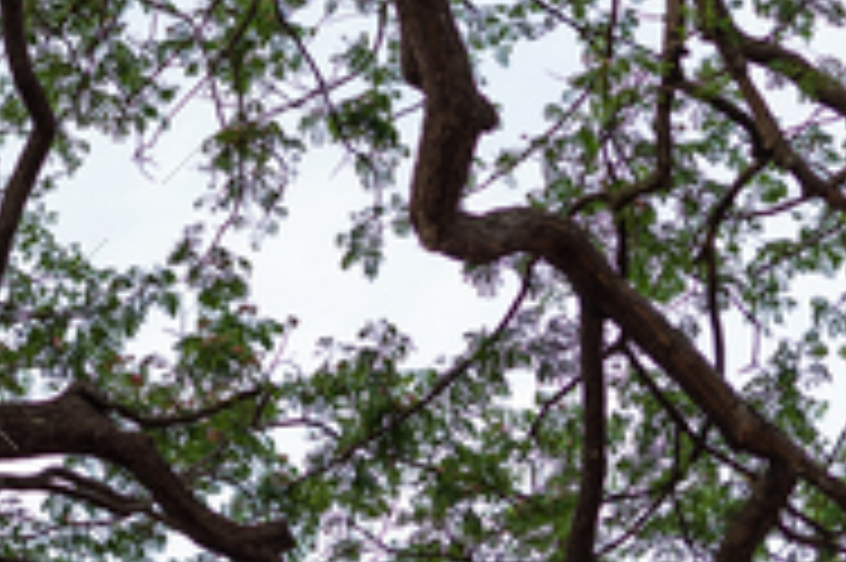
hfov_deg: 12.9
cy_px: -79
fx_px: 3686
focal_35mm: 157
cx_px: -68
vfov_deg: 8.6
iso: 50
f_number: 2.2
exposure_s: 1/640
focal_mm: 50
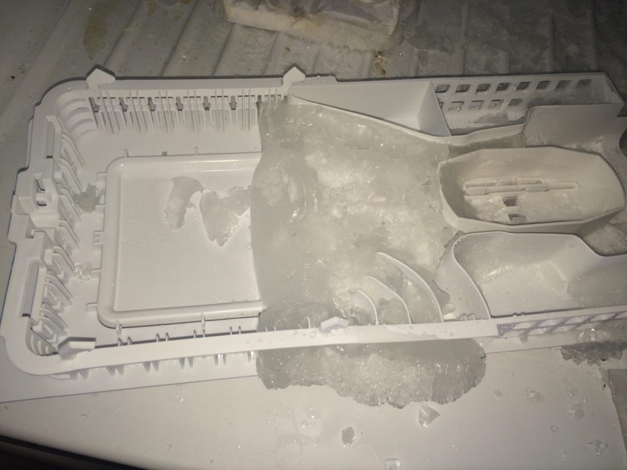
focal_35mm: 29
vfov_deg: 48.2
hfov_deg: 61.7
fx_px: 525
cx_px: 314
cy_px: 235
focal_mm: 4.15
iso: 32
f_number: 2.2
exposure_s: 1/148
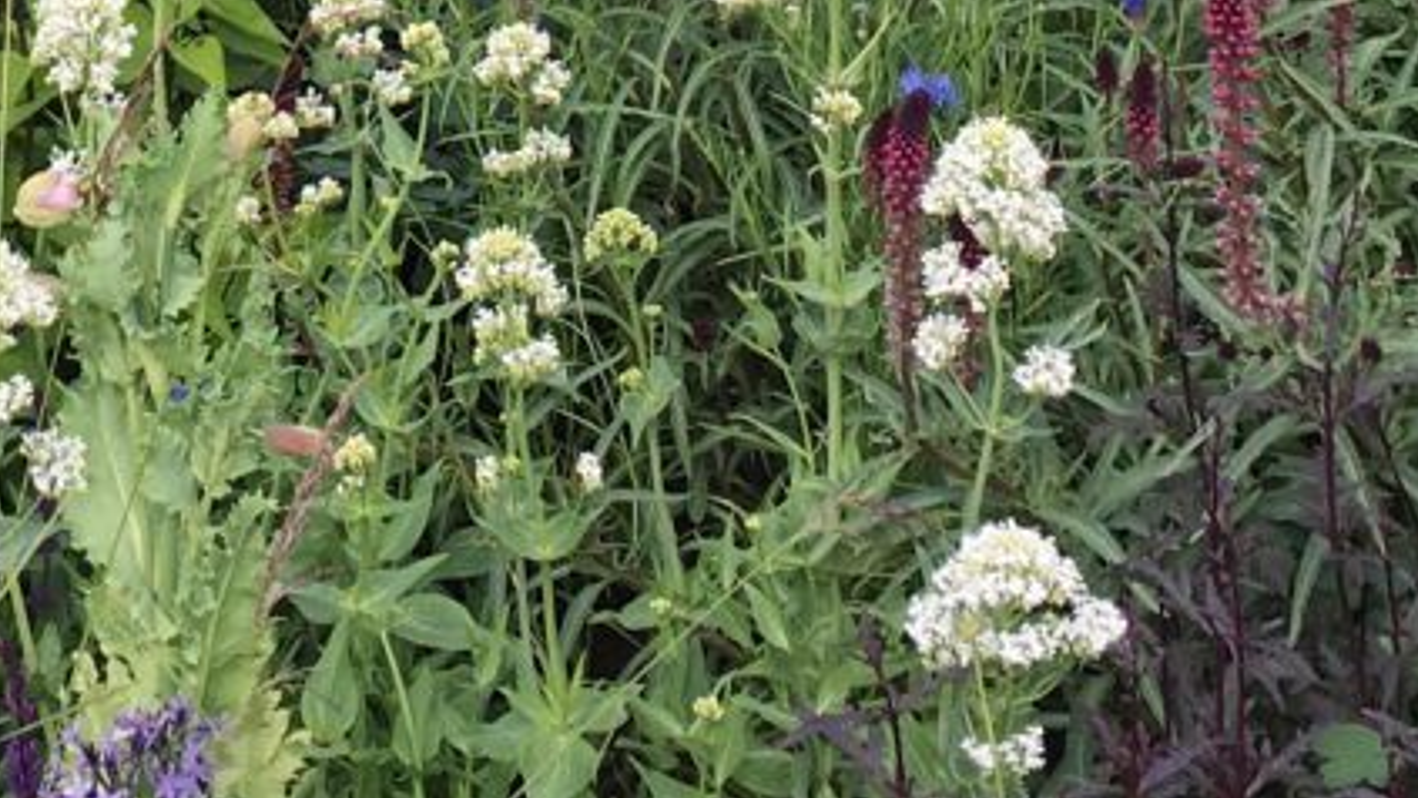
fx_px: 4211
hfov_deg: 18.9
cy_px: -907
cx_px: 298
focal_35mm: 112
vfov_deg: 9.9
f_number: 2.2
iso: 25
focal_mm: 4.15
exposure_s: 1/527
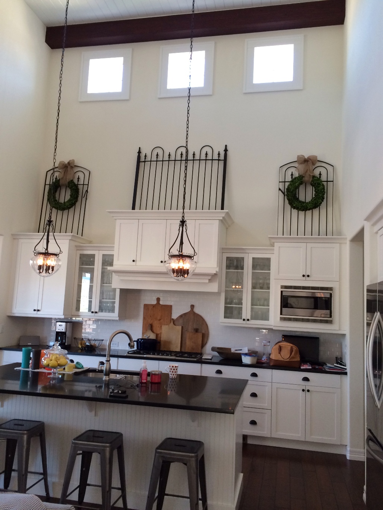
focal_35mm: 30
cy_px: 255
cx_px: 192
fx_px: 443
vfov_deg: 60.0
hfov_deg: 46.8
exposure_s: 1/30
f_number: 2.2
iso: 80
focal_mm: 4.12
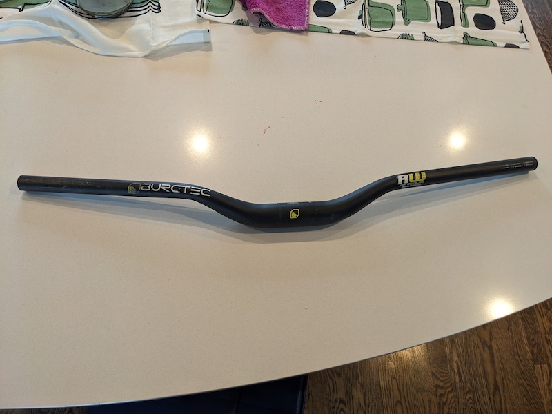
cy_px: 207
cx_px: 276
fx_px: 431
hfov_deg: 65.3
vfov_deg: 51.4
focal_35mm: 27
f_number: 1.73
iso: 95
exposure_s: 1/40
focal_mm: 4.38
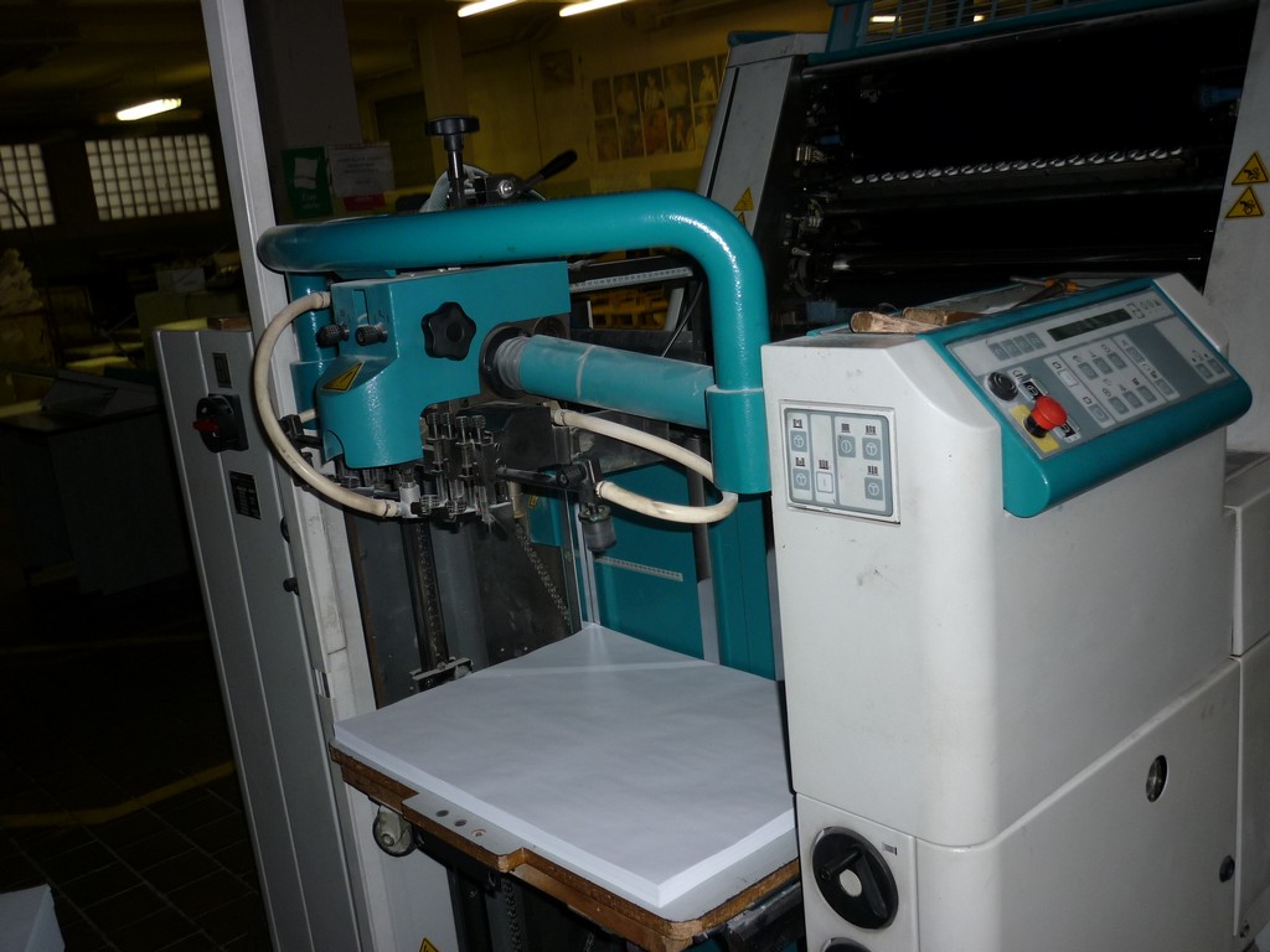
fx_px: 1211
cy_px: 476
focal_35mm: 33
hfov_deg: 55.4
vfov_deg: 42.9
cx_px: 635
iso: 100
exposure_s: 1/30
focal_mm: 5.5
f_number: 2.8
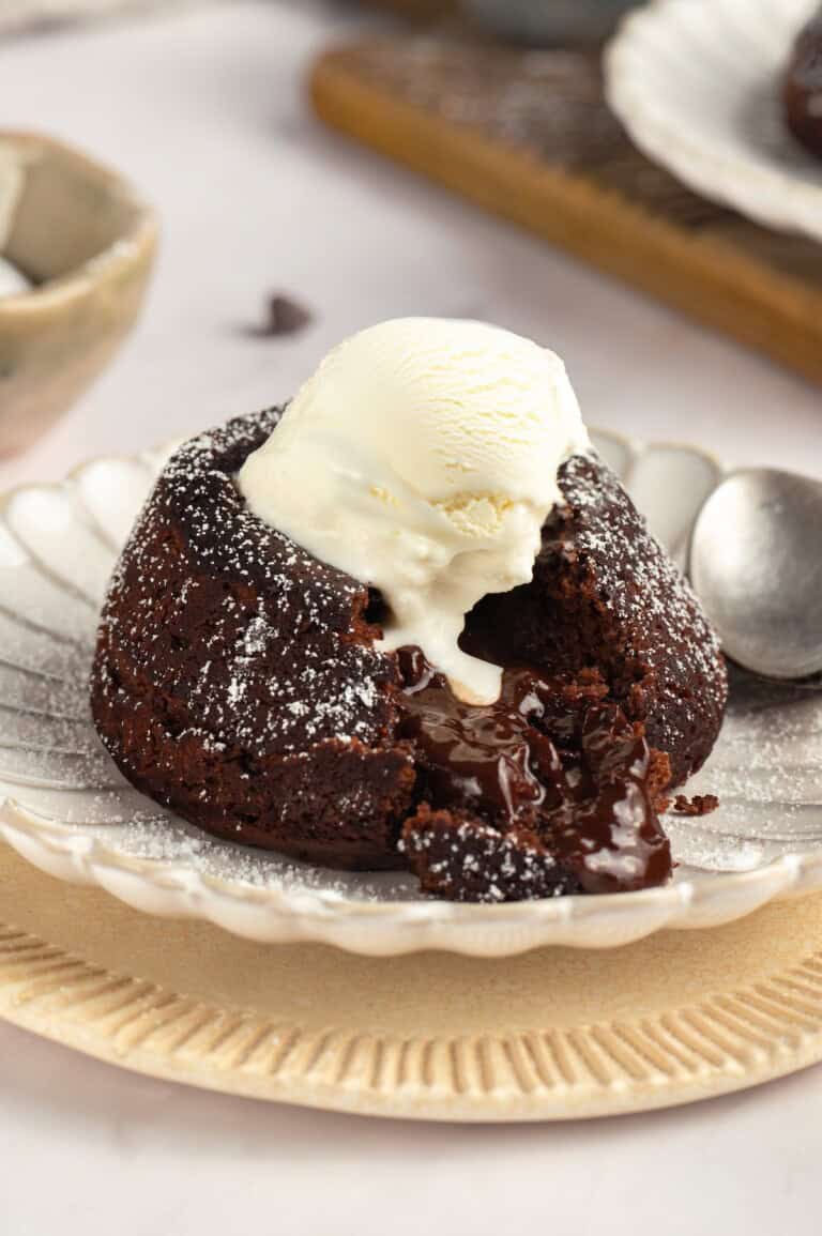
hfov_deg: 13.0
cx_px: 411
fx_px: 3602
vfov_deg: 19.5
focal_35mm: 105
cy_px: 618
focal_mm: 105
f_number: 14
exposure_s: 1/160
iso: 100
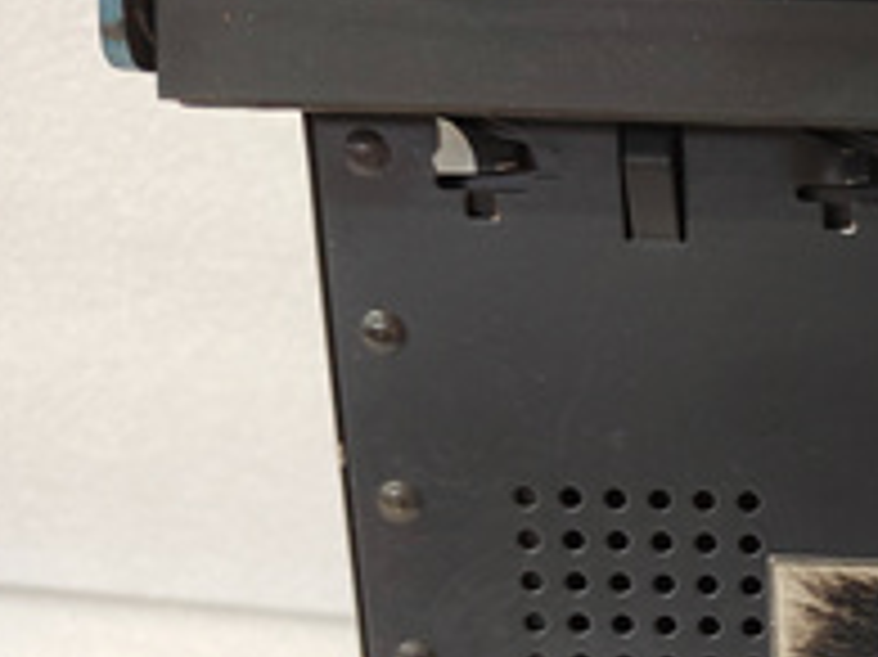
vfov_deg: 24.1
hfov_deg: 28.0
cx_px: 1094
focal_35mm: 59
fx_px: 1496
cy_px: 596
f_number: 1.9
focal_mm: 5.52
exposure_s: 1/50
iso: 1575
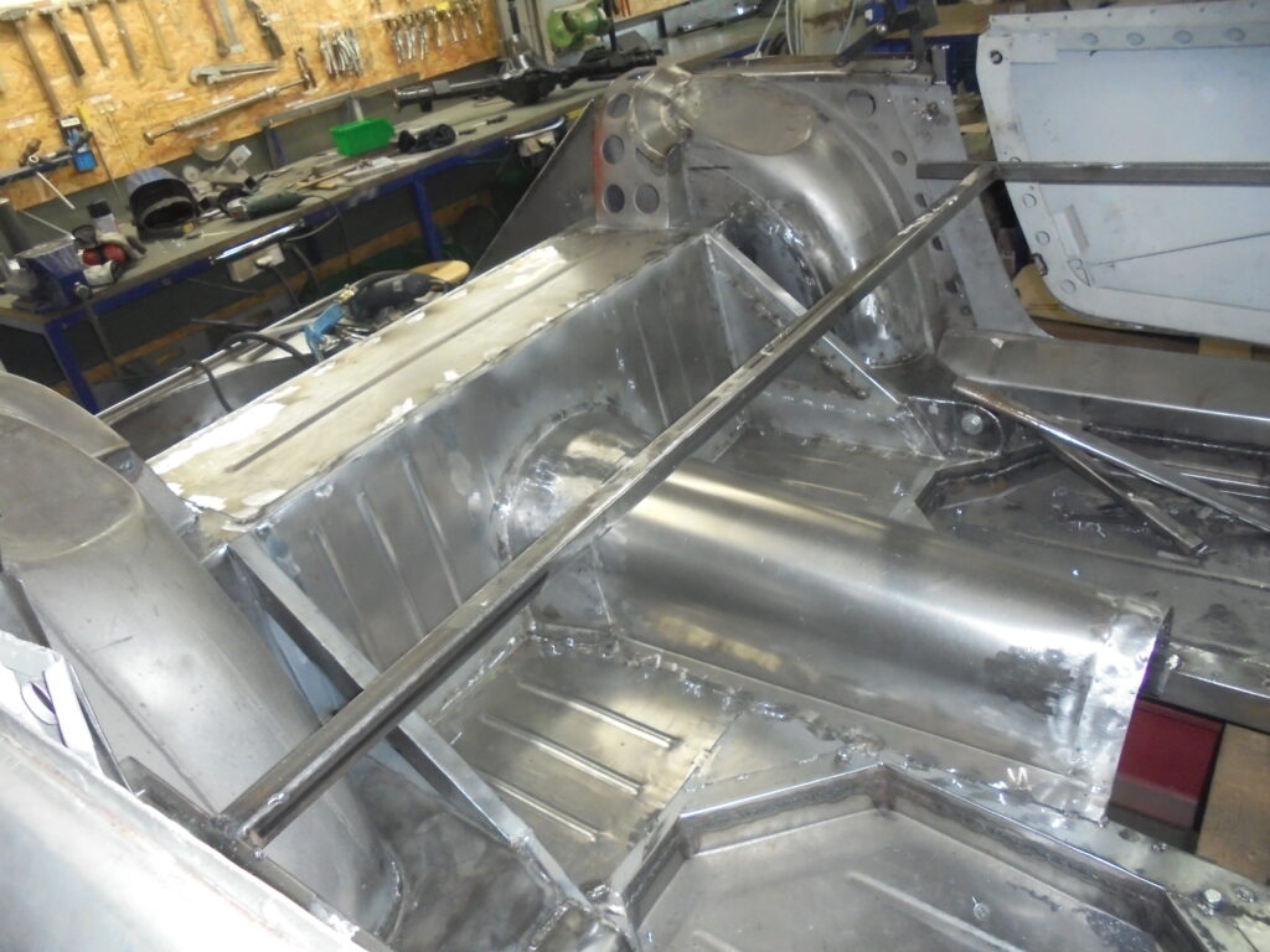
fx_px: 954
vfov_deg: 53.1
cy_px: 476
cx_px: 635
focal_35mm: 26
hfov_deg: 67.3
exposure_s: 1/30
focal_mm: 4.6
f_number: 3.5
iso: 400
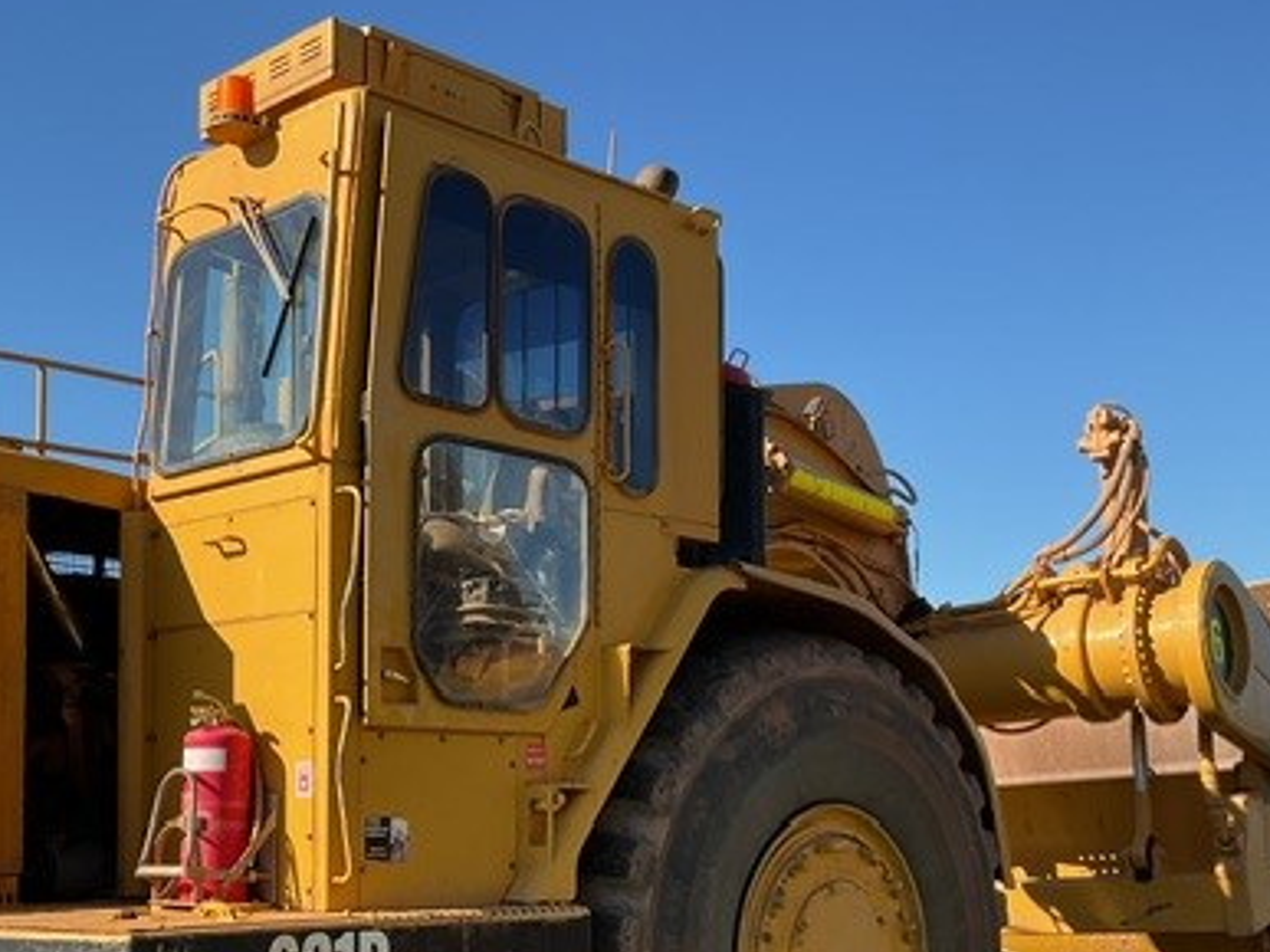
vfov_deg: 29.8
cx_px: 486
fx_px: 1760
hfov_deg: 39.4
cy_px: 693
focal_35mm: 48
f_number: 1.8
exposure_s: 1/1035
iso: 16
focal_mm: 3
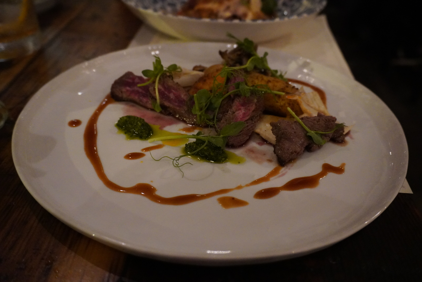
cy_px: 141
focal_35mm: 32
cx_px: 211
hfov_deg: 59.5
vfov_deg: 41.8
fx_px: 370
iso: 6400
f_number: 4
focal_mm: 21
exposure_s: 1/30
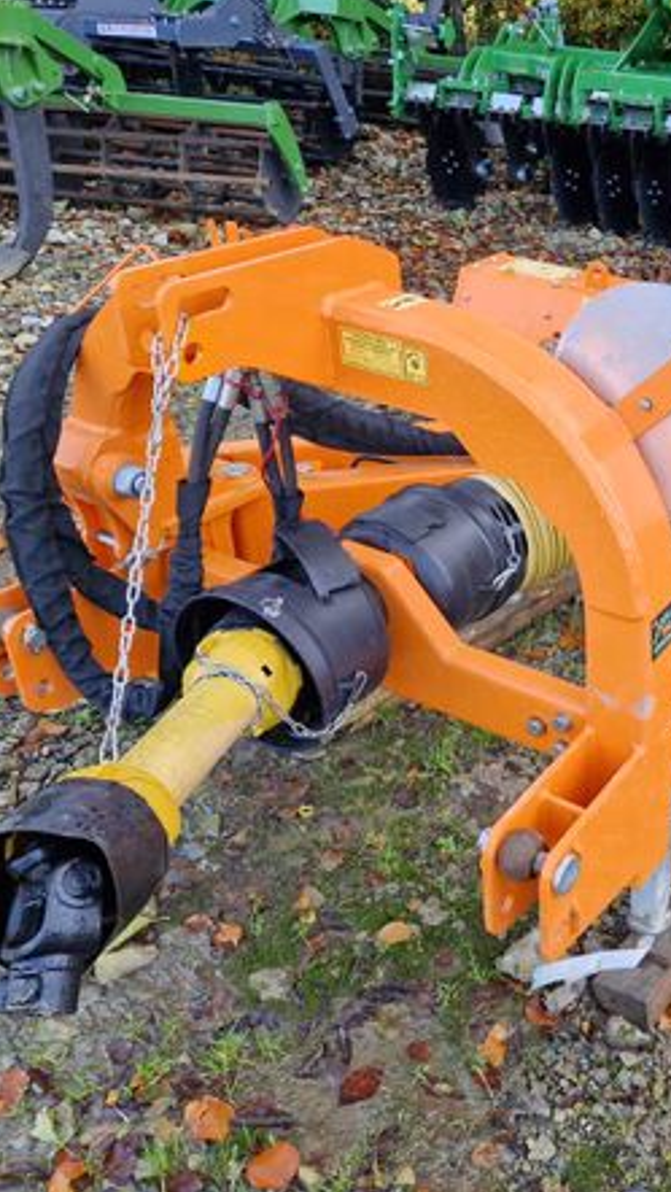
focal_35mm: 34
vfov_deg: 58.0
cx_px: 633
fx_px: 1074
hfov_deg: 32.5
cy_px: 593
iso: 50
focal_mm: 5.4
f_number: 1.8
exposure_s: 1/180
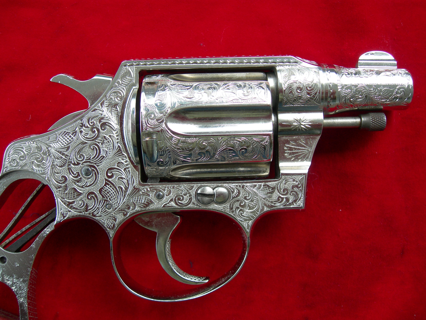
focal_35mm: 38
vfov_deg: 37.7
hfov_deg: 49.0
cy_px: 160
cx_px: 213
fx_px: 468
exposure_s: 1/193
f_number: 2.8
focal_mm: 7.8
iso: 50
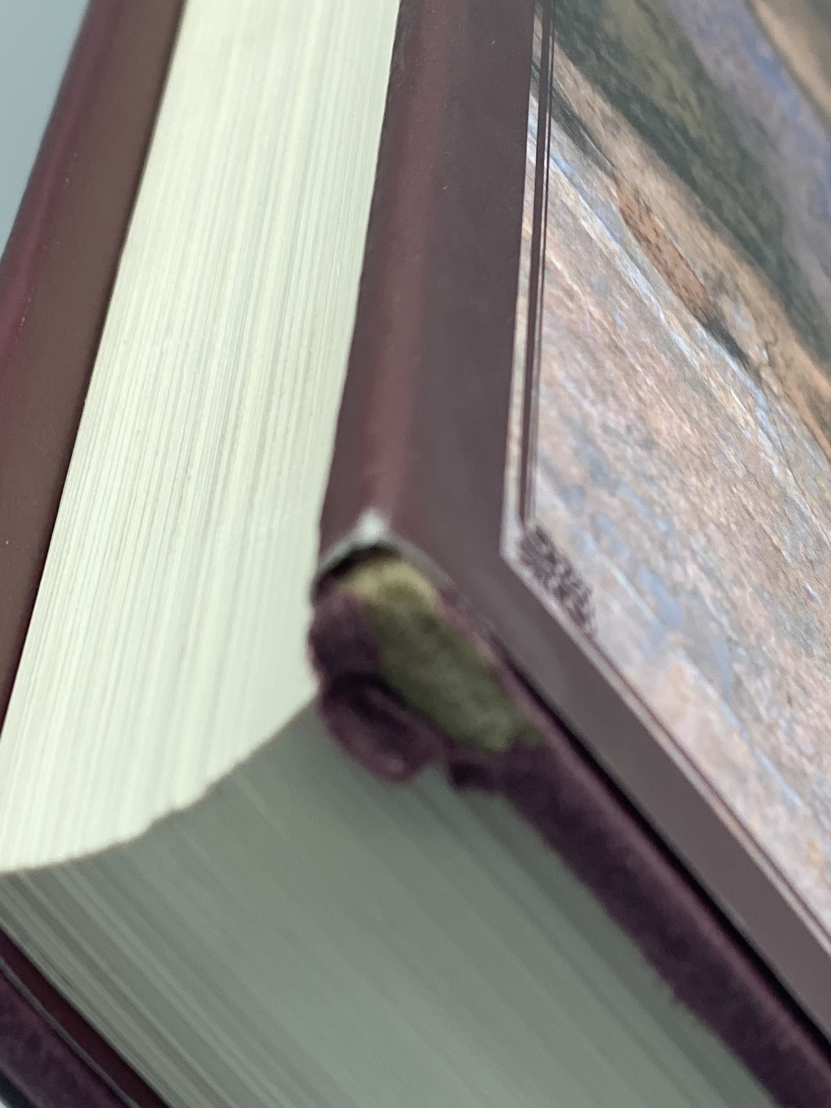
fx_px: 3777
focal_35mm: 118
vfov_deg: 16.6
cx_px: 501
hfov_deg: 12.6
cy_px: 884
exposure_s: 1/695
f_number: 2
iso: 20
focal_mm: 6
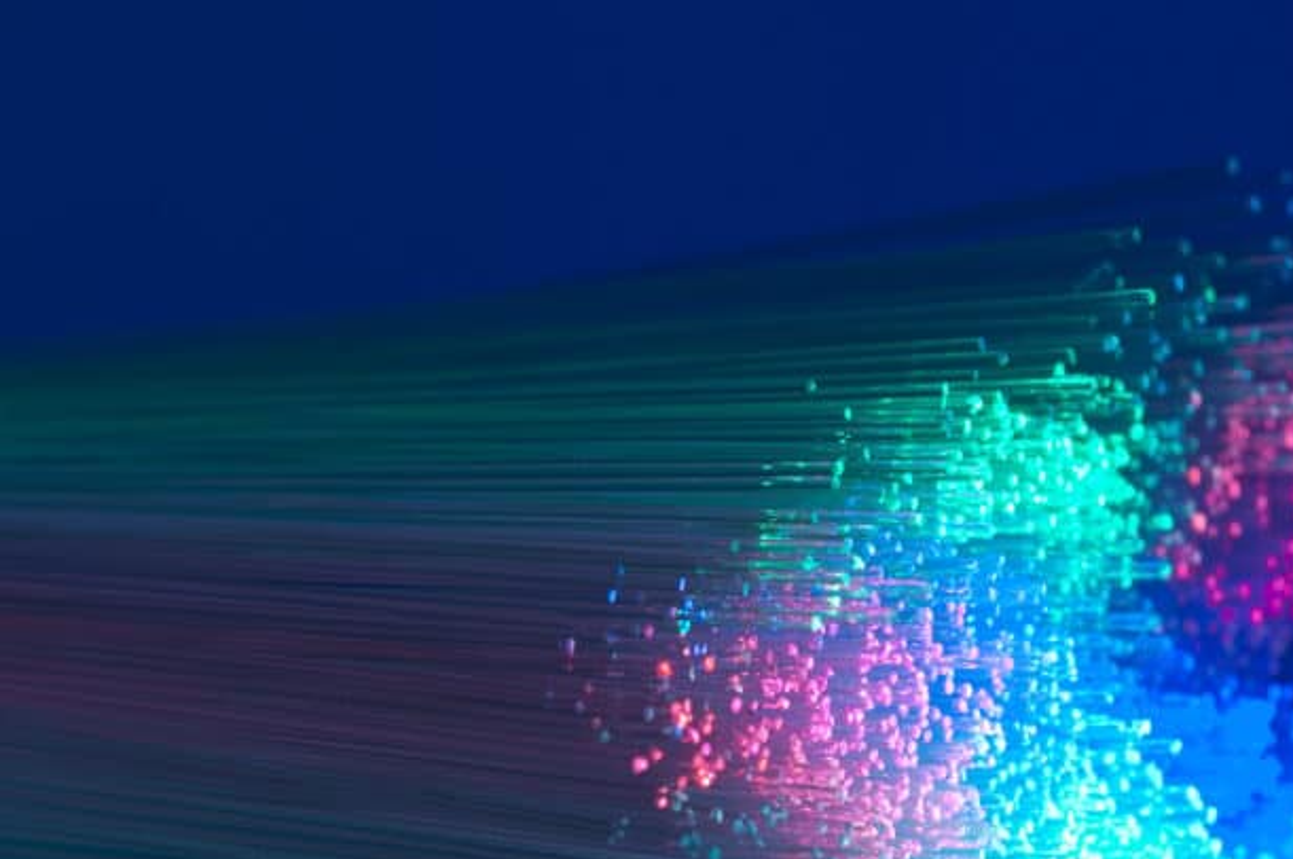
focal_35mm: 176
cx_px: 506
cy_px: 718
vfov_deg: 7.8
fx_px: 6314
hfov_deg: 11.7
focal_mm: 105
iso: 100
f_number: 18
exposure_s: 10
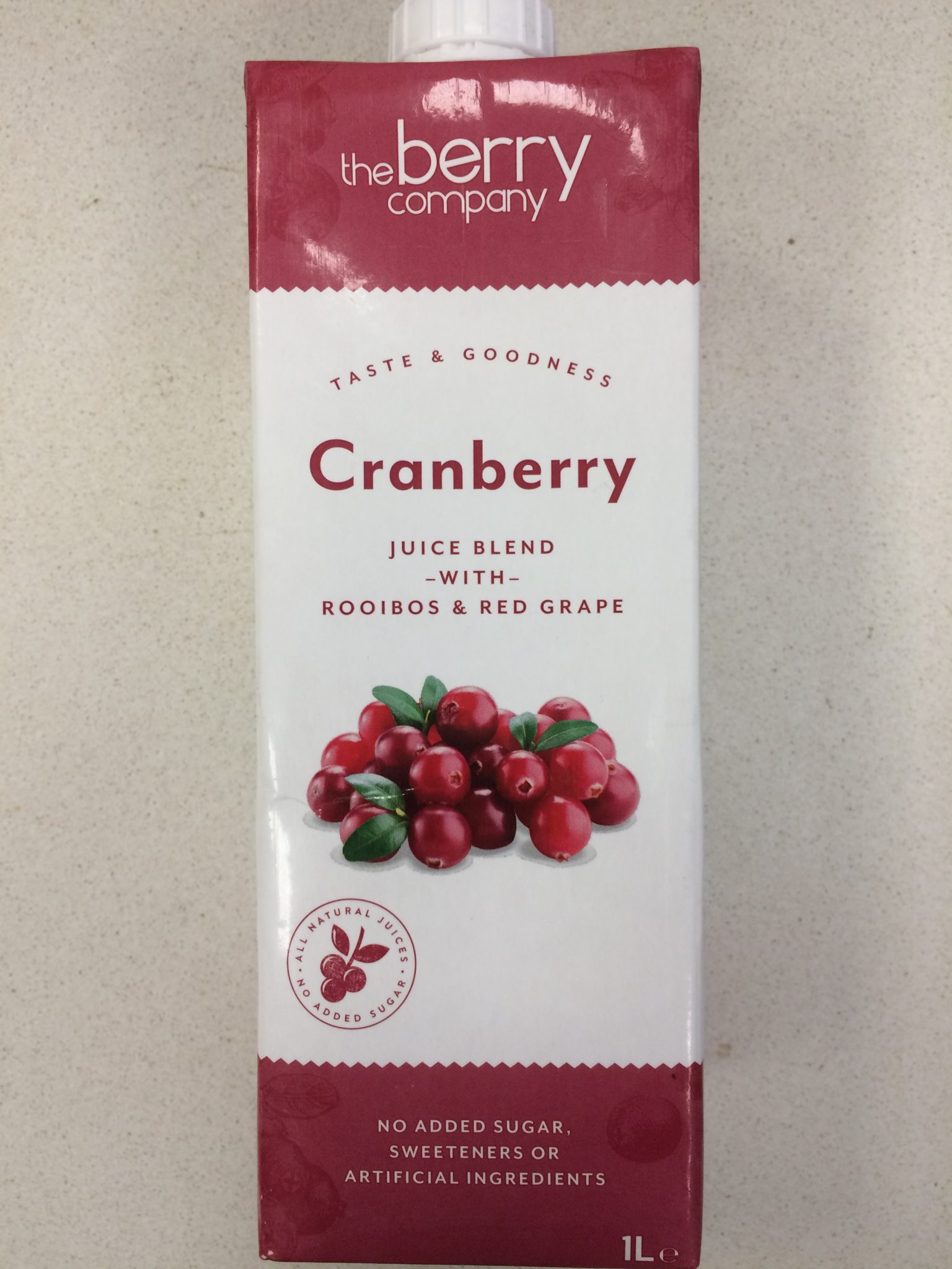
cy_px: 634
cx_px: 476
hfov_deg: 48.2
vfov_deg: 61.7
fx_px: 1063
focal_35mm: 29
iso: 50
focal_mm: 4.15
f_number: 2.2
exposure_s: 1/33
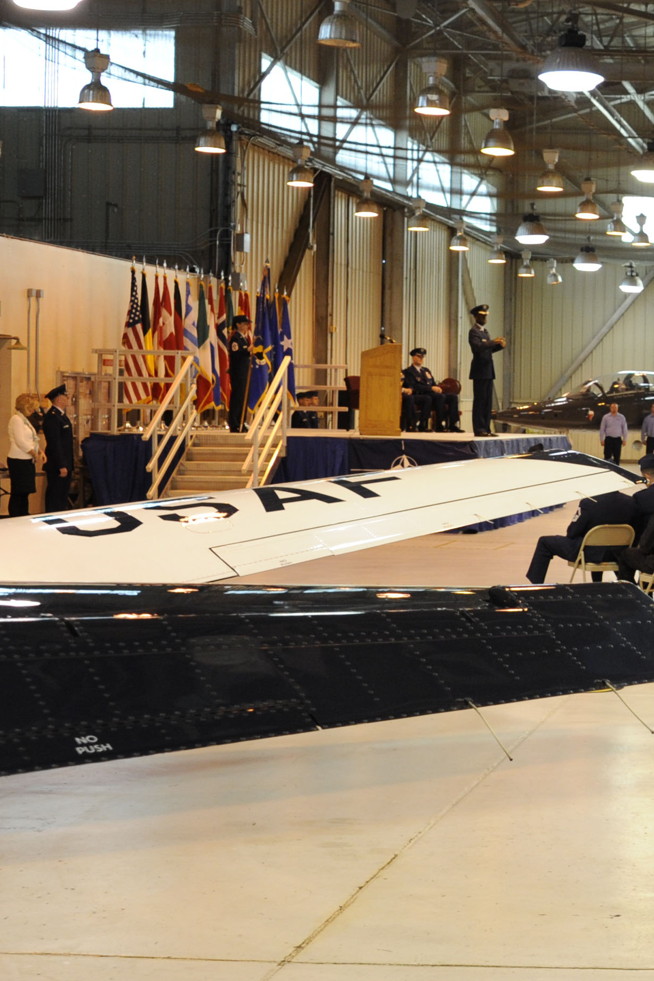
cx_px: 916
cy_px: 476
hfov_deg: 17.0
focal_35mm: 74
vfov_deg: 27.3
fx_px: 2016
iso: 1250
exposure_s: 1/100
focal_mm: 32
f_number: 5.6
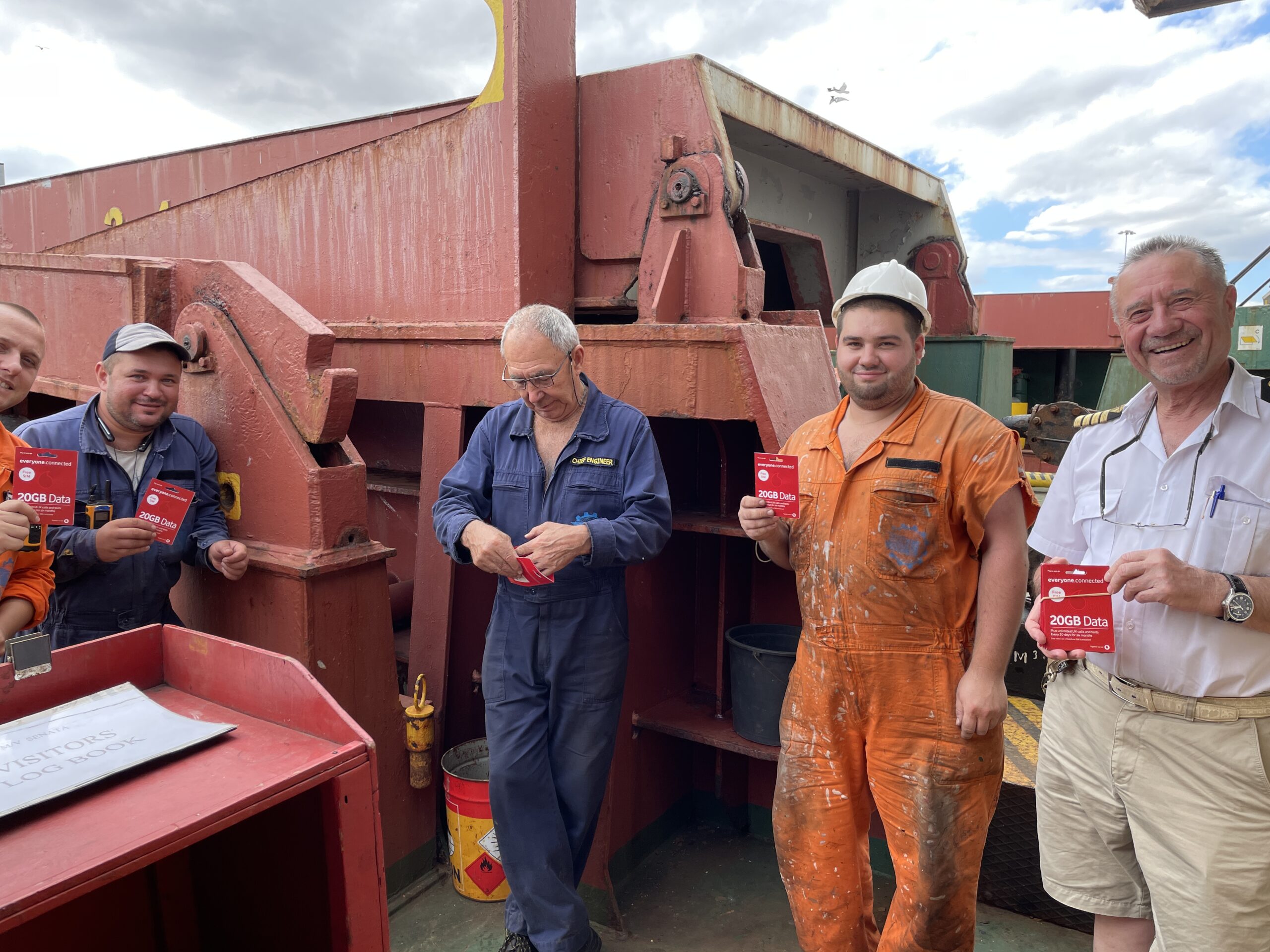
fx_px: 954
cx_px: 635
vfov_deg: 53.1
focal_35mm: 26
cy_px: 476
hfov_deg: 67.3
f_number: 1.6
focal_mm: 4.2
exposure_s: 1/561
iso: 32
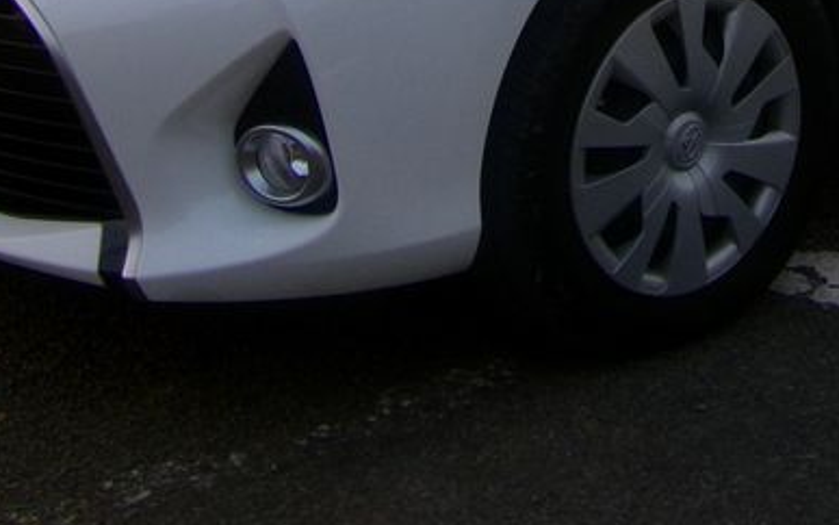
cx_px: 711
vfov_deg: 12.1
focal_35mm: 104
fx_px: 2378
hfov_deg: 19.7
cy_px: -223
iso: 64
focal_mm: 6.3
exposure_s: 1/50
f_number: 3.5
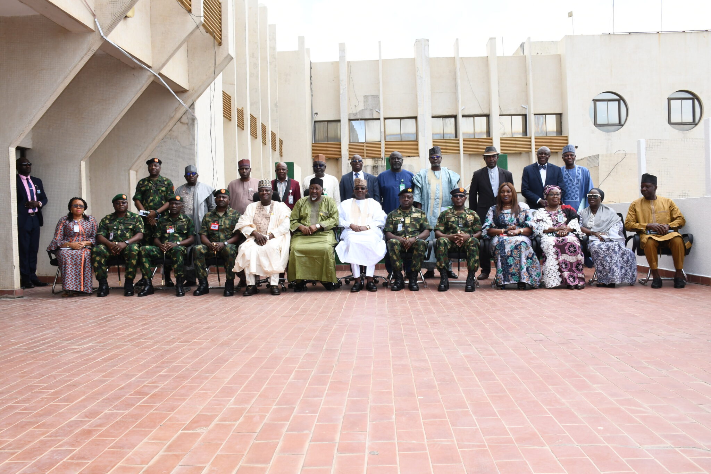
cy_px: 237
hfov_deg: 67.4
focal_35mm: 27
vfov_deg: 47.9
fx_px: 533
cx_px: 356
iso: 640
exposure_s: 1/250
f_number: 11
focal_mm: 18
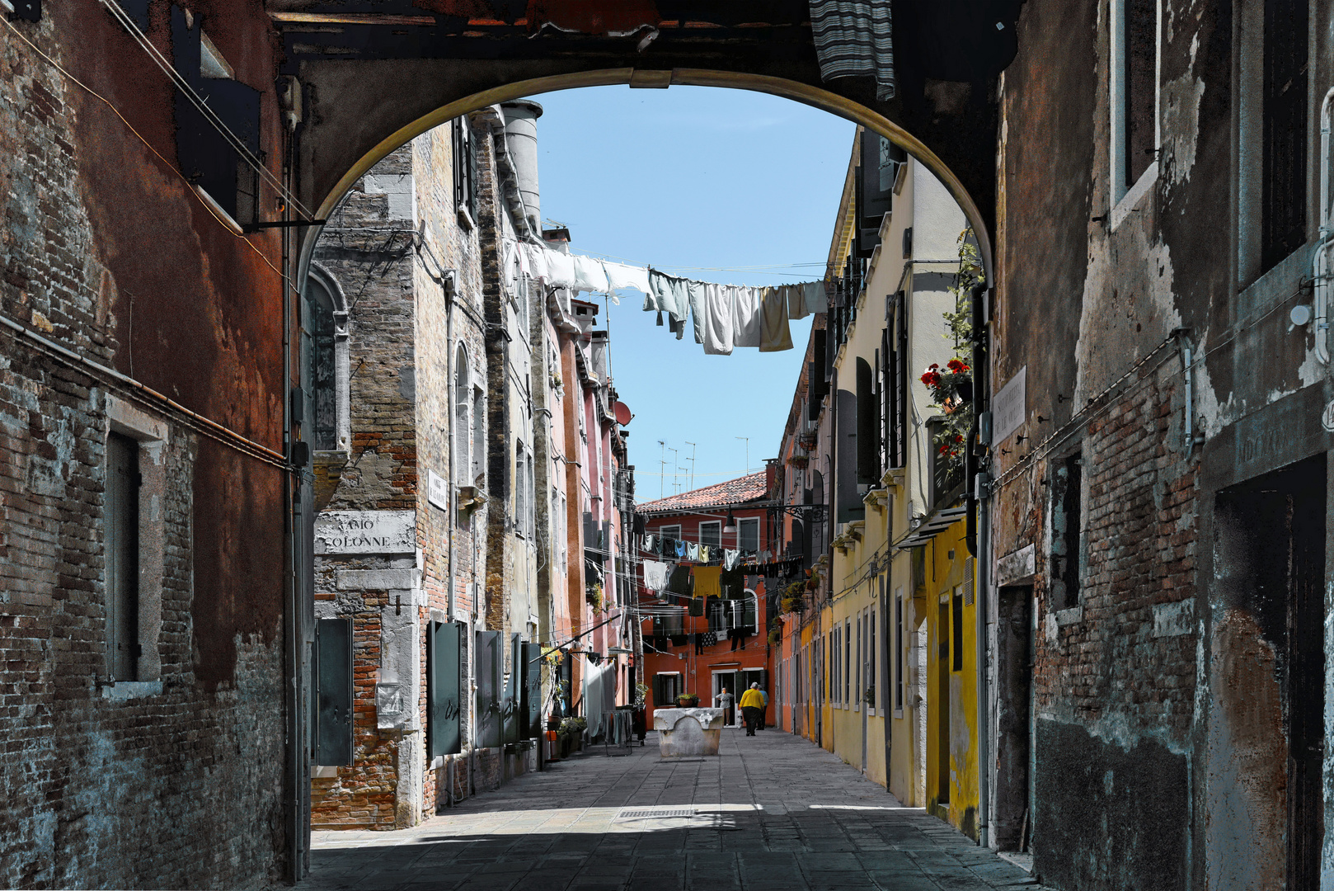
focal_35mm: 48
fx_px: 1779
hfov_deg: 41.1
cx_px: 667
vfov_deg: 28.1
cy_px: 446
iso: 250
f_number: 8
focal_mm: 48
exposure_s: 1/640
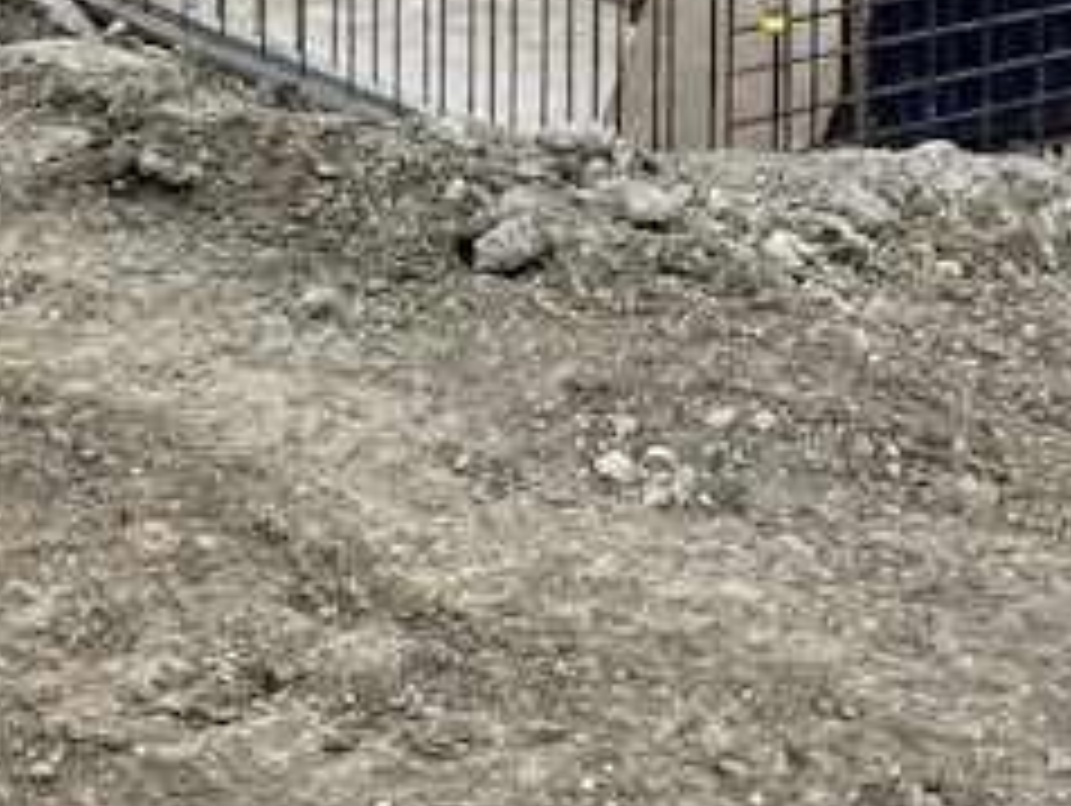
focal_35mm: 106
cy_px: -811
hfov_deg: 18.2
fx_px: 3283
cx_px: 58
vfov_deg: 12.3
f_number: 1.6
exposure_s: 1/1715
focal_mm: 4.2
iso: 32
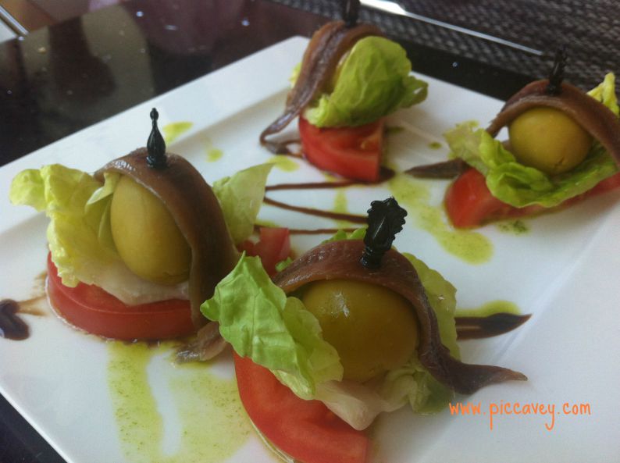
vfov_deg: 40.6
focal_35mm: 35
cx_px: 310
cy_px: 232
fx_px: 626
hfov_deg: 52.7
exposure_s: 1/60
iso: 100
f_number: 2.8
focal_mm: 3.85
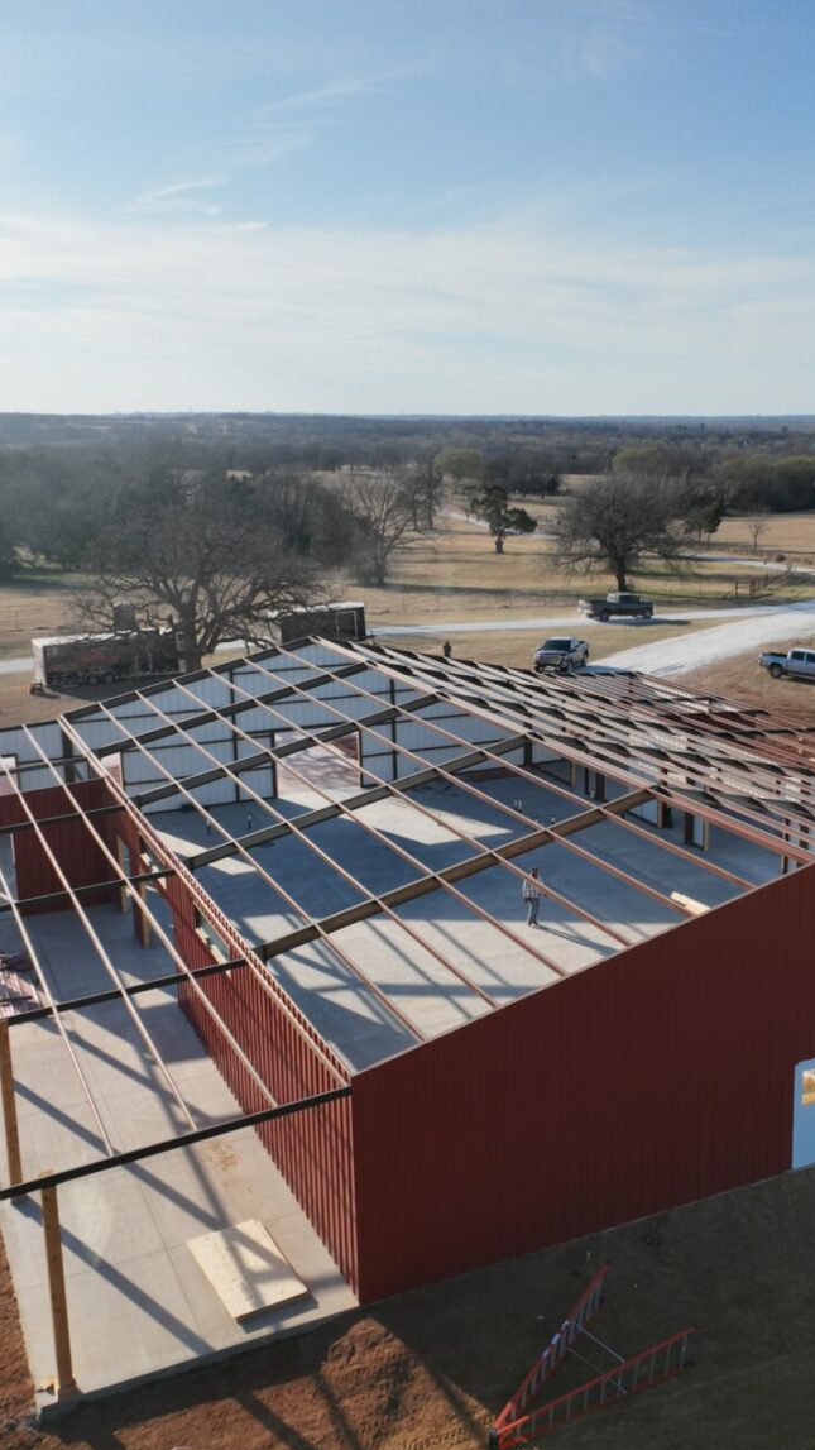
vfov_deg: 56.6
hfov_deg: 33.3
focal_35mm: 35
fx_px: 1345
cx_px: 566
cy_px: 726
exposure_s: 1/2500
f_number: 2.8
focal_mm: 12.29
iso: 100
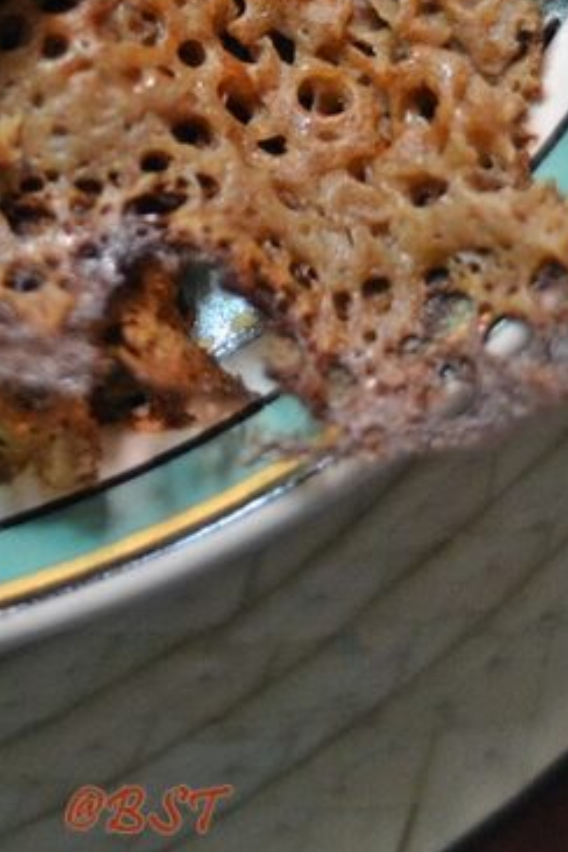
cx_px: 119
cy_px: 106
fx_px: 3999
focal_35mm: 169
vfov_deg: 12.1
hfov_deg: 8.1
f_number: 1.8
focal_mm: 50
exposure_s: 1/60
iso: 2000
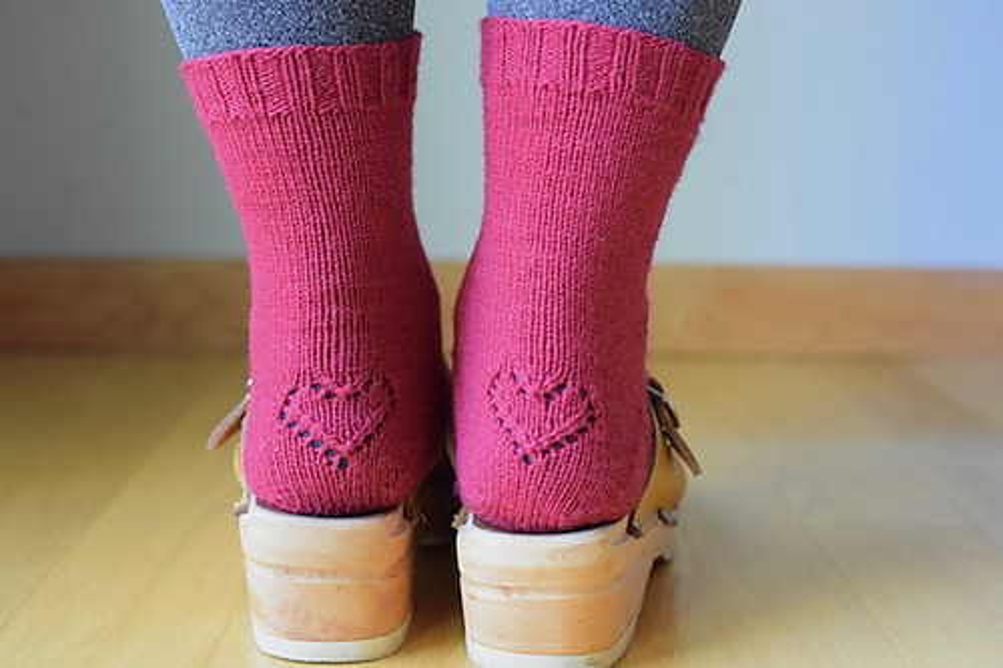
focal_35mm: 52
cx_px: 502
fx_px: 1462
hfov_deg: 37.9
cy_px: 334
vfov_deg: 25.7
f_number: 4
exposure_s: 1/60
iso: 4500
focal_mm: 35
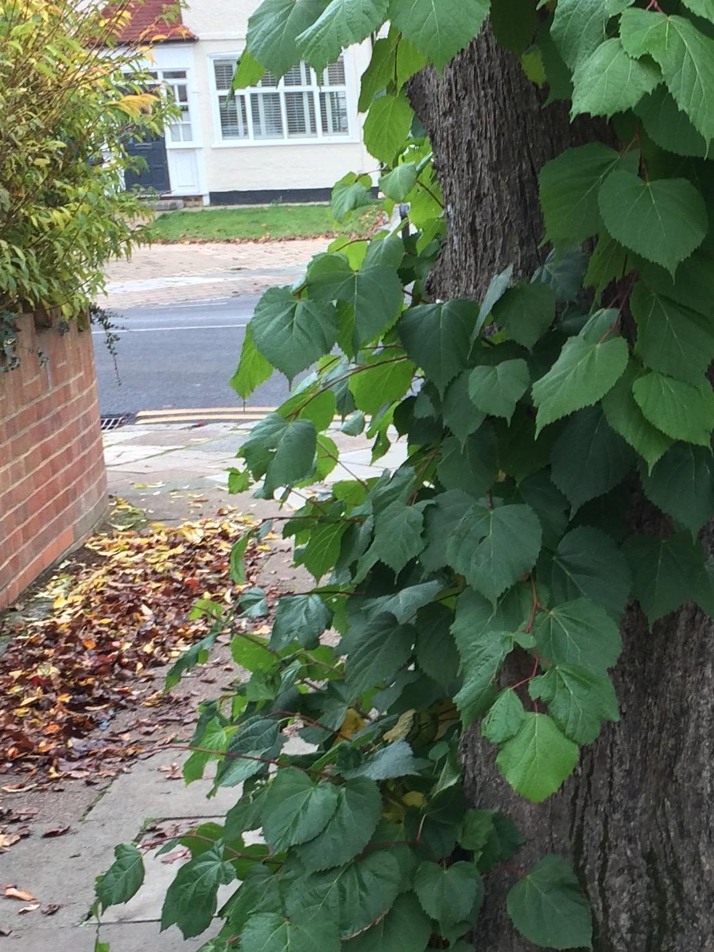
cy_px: 567
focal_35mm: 67
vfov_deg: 28.9
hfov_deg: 21.5
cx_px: 634
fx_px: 1842
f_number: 2.2
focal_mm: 4.15
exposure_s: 1/50
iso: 50
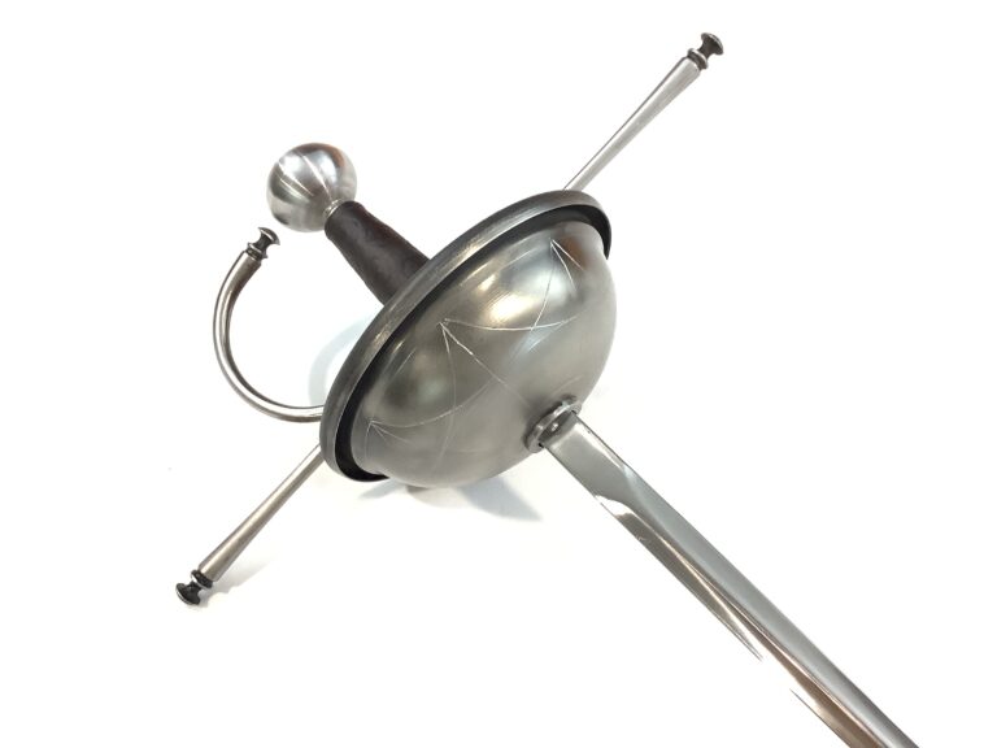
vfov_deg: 45.4
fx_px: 893
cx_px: 498
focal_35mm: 31
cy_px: 374
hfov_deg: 58.4
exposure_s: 1/60
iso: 250
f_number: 2.4
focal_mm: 3.3
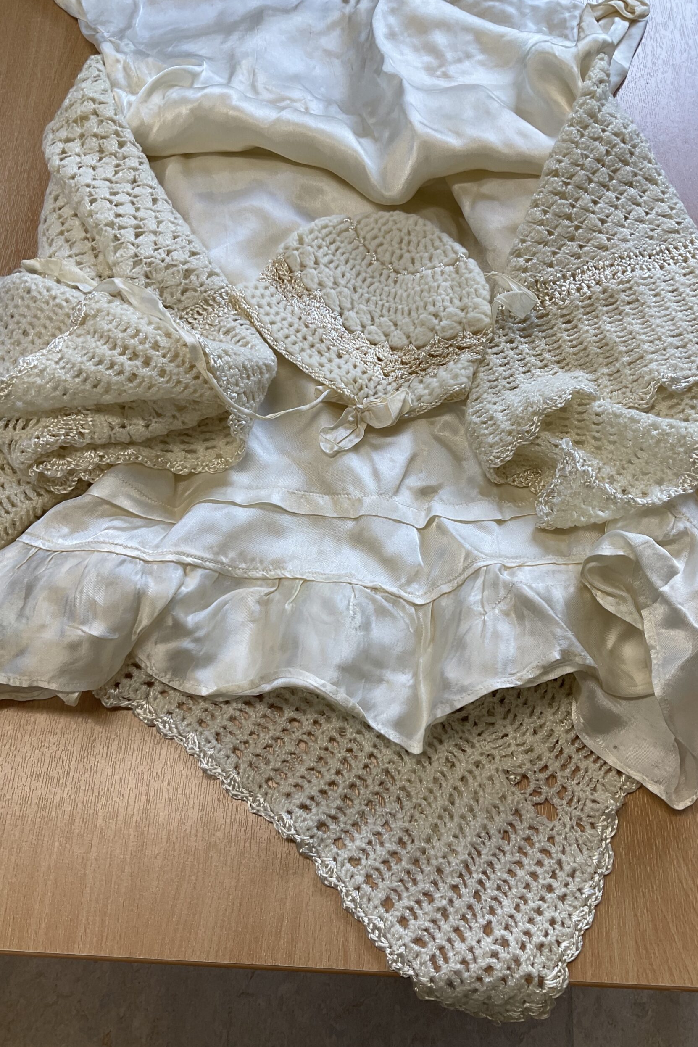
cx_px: 349
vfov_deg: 60.3
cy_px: 522
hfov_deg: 42.3
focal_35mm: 31
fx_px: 901
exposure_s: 1/100
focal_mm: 3
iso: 20
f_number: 1.8
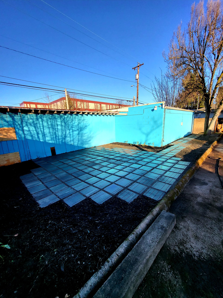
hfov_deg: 89.9
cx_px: 112
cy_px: 149
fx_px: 112
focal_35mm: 13
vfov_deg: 106.2
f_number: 2.2
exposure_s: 1/357
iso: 32
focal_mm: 1.74
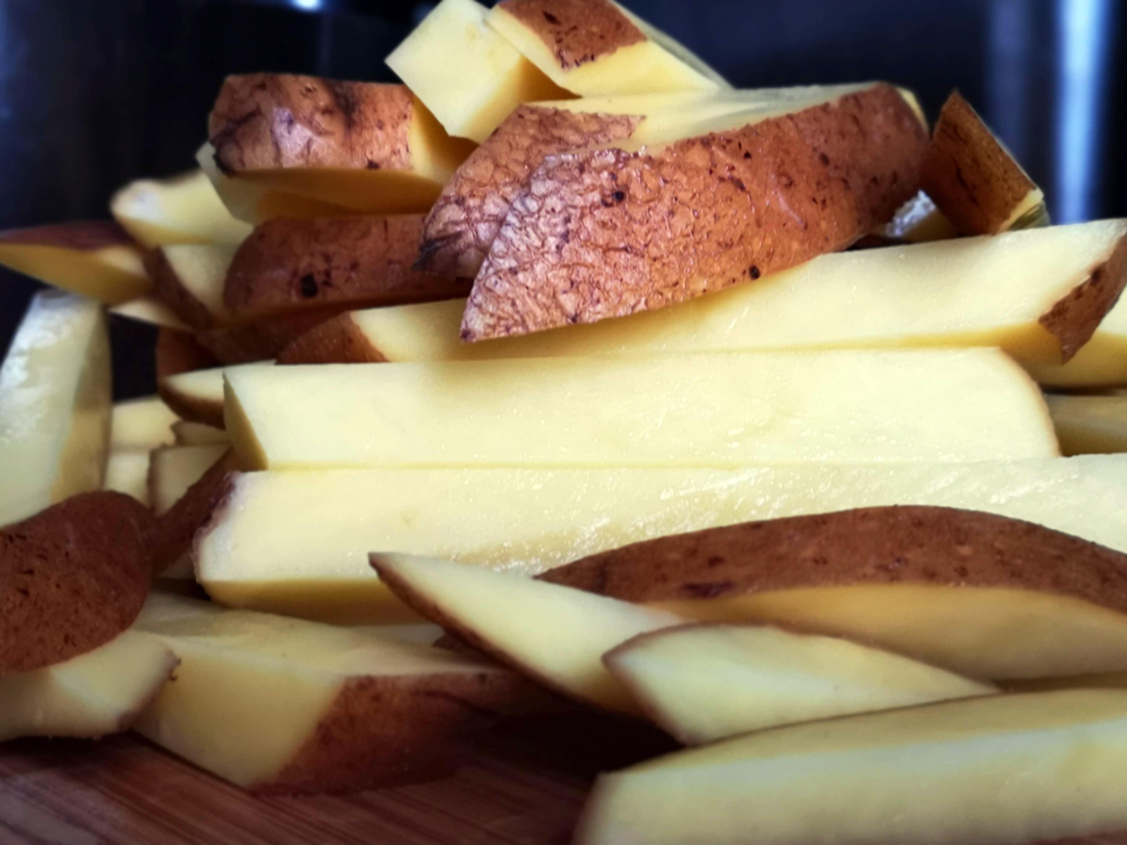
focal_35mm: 54
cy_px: 422
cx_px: 564
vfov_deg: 27.0
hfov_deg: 35.5
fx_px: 1758
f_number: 4
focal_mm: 3.95
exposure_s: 1/20
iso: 500
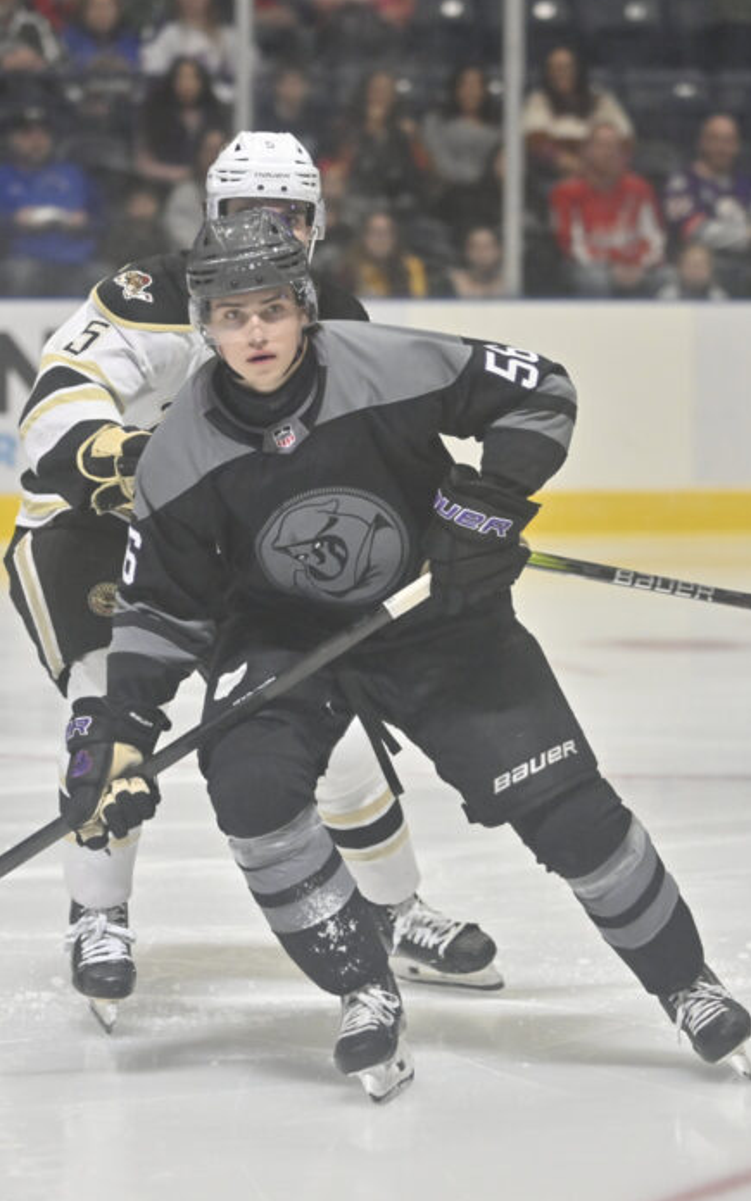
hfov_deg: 7.8
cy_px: 609
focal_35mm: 169
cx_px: 383
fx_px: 5534
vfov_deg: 12.4
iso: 2500
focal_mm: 105
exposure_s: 1/1600
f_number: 2.8
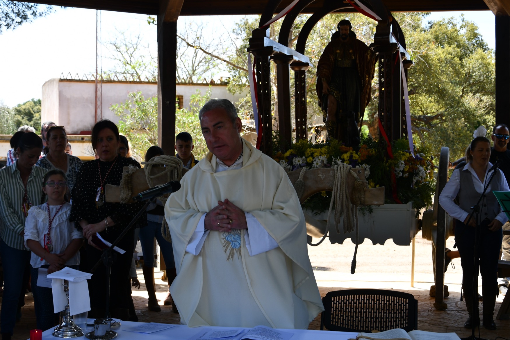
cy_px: 179
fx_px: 921
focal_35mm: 65
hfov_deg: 30.9
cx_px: 282
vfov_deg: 20.9
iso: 200
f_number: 6.3
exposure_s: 1/250
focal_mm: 38
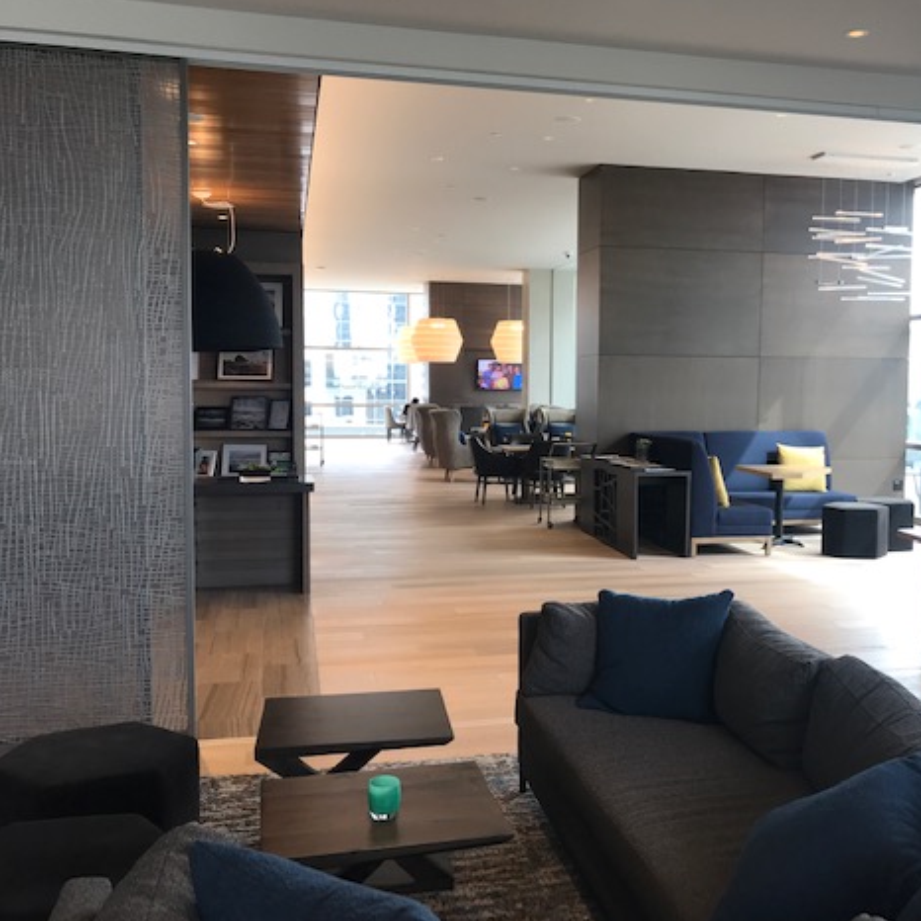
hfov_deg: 48.1
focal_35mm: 34
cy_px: 462
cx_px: 565
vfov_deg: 48.5
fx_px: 1023
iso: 25
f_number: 1.8
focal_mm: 3.99
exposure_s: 1/60
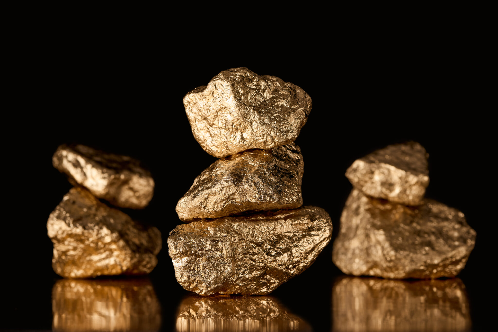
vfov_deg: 13.1
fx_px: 1453
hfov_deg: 19.4
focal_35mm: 105
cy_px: 166
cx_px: 249
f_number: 11
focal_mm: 105
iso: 80
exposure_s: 1/160
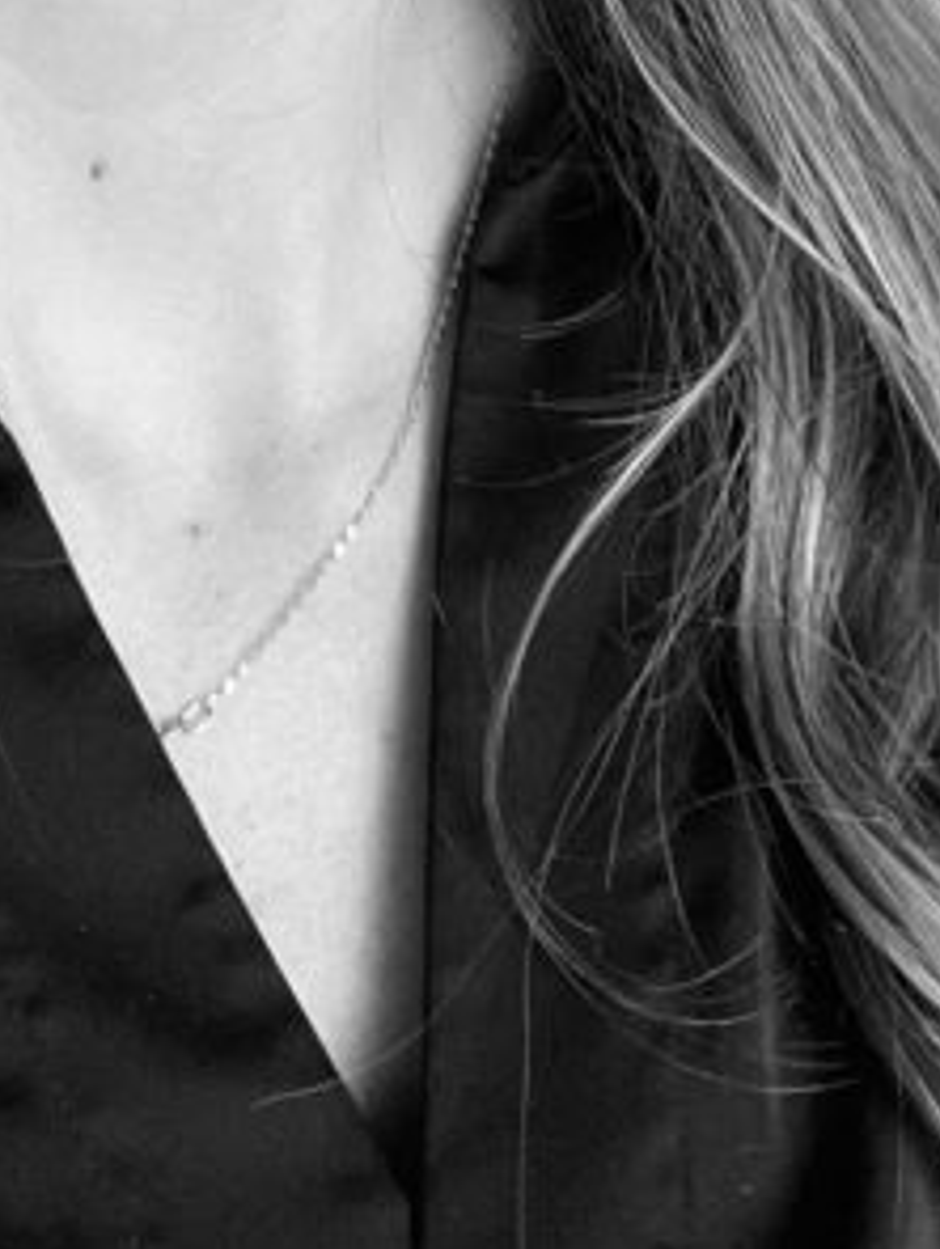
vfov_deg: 16.9
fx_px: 3757
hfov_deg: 14.2
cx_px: 250
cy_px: -694
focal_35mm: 104
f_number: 2.2
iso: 100
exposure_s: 1/60
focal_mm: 2.71
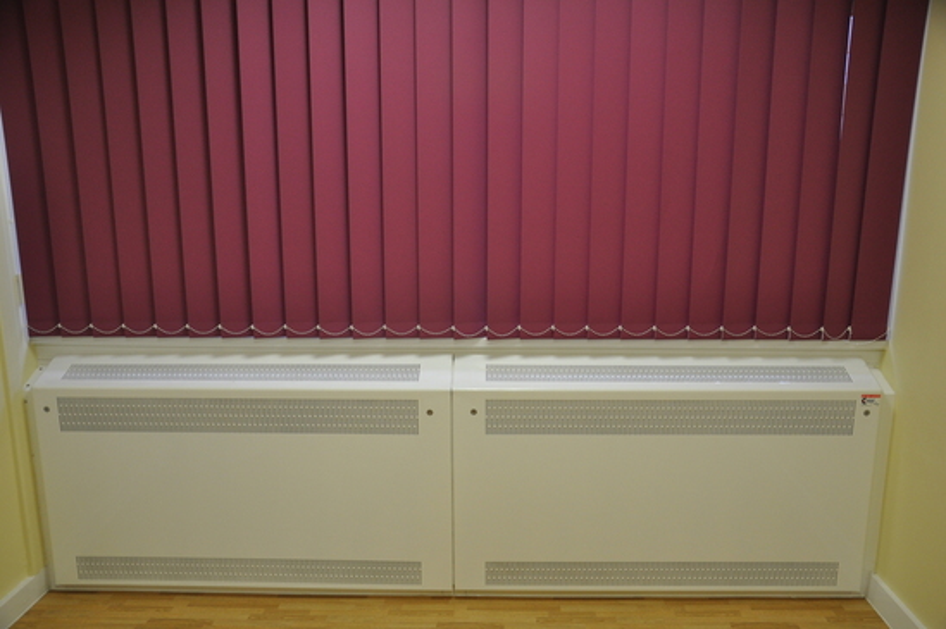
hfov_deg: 59.5
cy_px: 314
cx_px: 473
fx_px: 827
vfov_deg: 41.6
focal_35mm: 32
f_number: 4
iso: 500
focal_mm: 21
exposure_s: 1/60
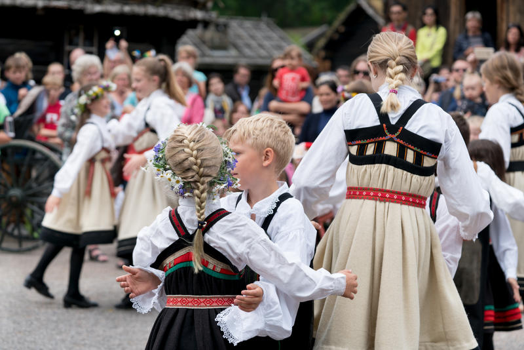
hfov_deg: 22.6
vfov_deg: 15.2
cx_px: 262
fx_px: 1310
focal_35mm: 90
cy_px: 175
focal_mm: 90
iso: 160
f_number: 4.5
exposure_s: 1/400
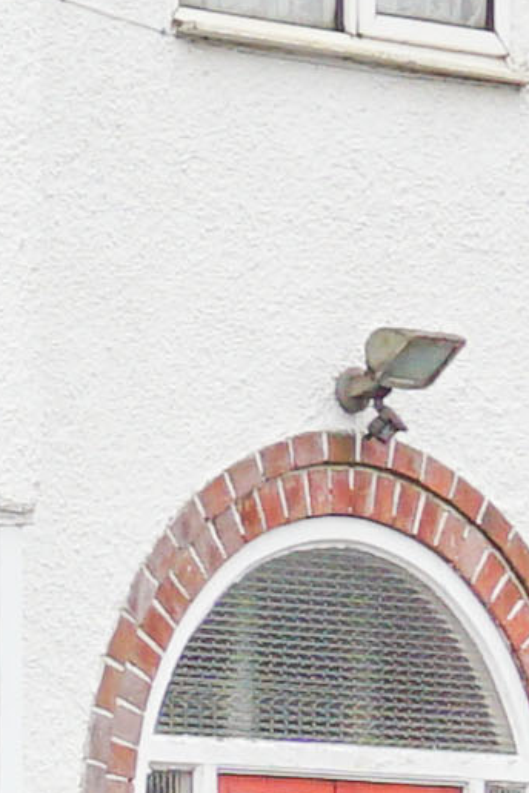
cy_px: 741
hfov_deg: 4.4
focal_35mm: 279
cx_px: -1904
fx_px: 6149
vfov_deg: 7.4
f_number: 7.1
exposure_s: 1/80
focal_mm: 16
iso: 100
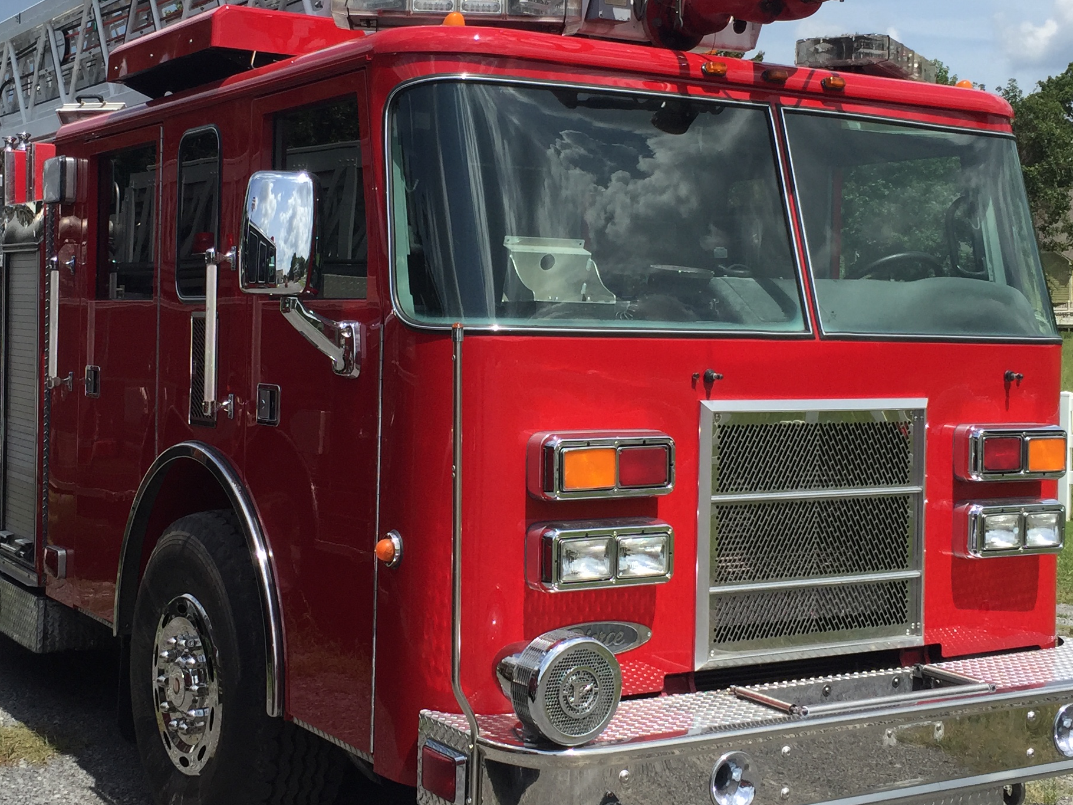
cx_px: 501
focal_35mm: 52
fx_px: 1612
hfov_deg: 36.8
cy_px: 324
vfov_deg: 28.0
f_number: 2.2
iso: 32
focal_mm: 4.15
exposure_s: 1/2326
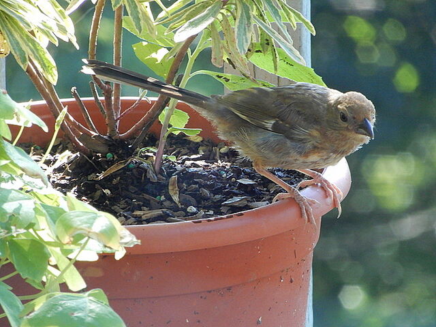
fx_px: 8187
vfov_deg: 2.3
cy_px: 164
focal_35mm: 650
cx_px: 218
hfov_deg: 3.1
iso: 500
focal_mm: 116
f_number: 8
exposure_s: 1/60
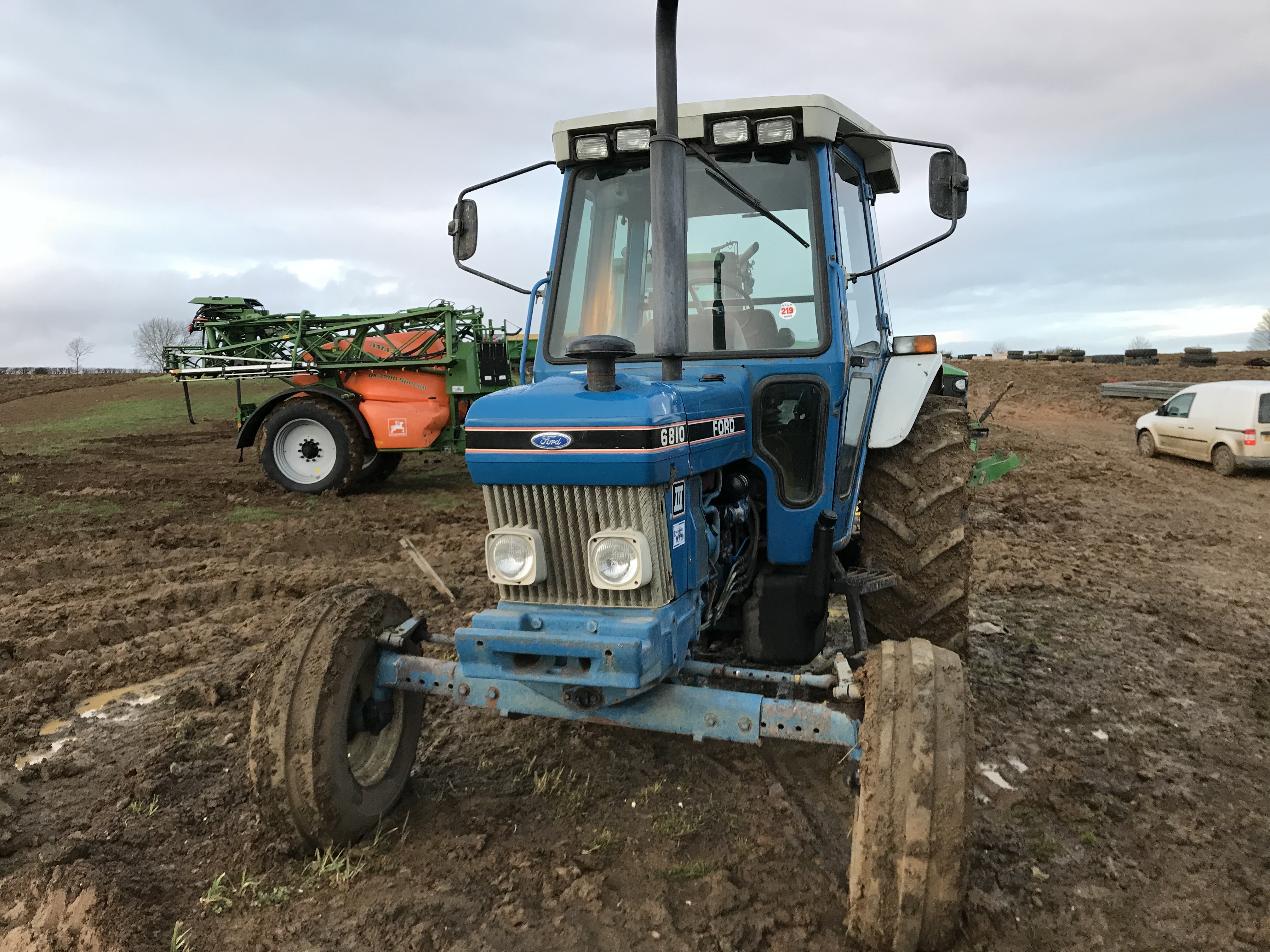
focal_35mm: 28
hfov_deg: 63.4
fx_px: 1027
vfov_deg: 49.7
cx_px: 635
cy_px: 476
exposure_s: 1/33
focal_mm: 3.99
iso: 25
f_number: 1.8
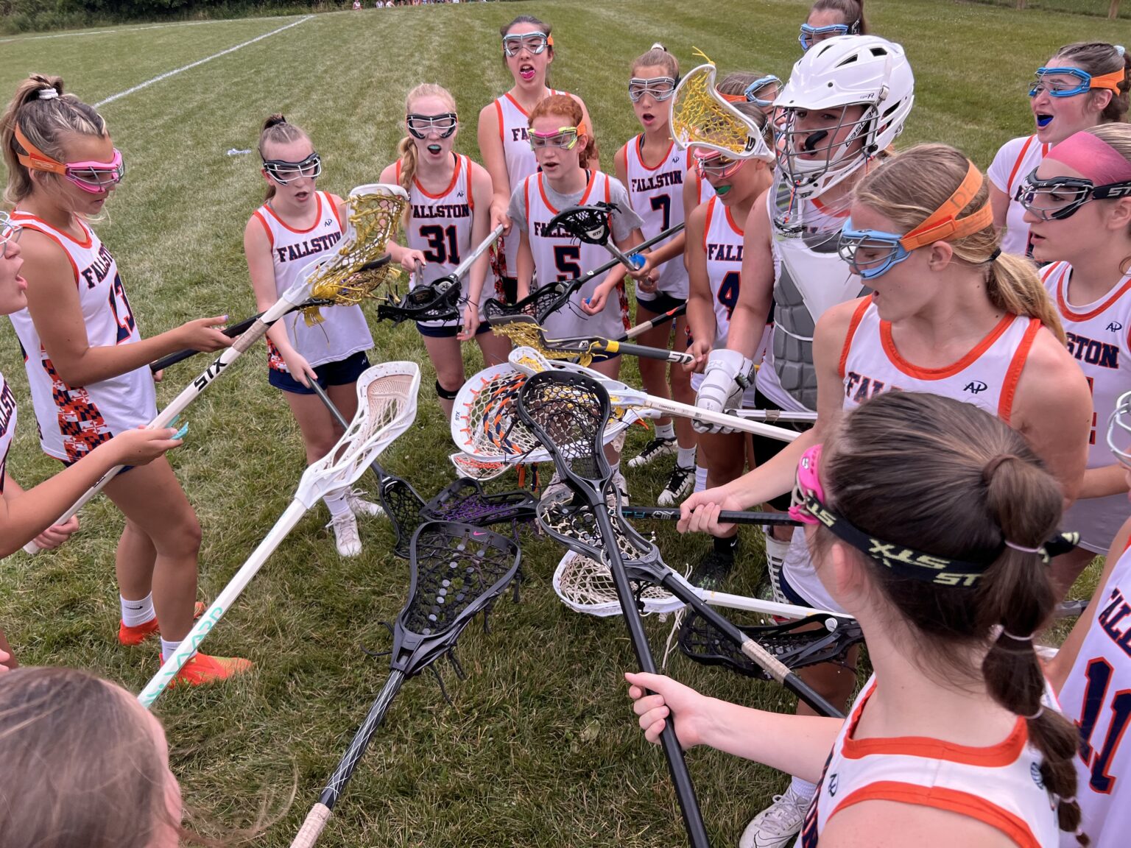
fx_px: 849
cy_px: 424
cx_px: 566
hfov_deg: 67.3
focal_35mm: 26
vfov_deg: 53.1
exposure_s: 1/1808
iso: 50
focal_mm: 5.7
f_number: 1.5
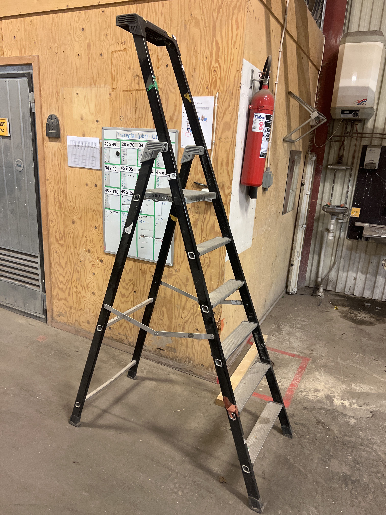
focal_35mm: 26
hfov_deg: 53.1
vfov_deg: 67.3
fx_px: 387
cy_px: 258
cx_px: 193
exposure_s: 1/50
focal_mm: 5.7
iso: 320
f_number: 1.5
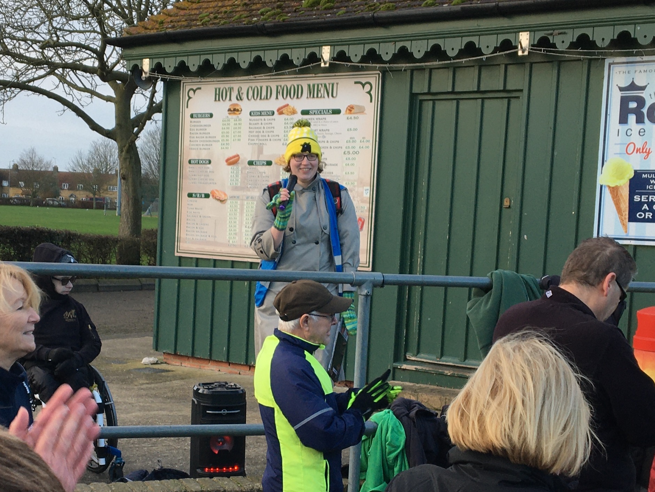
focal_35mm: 29
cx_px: 328
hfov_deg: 61.7
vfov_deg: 48.2
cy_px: 246
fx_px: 549
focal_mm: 4.15
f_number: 2.2
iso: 25
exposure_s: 1/111
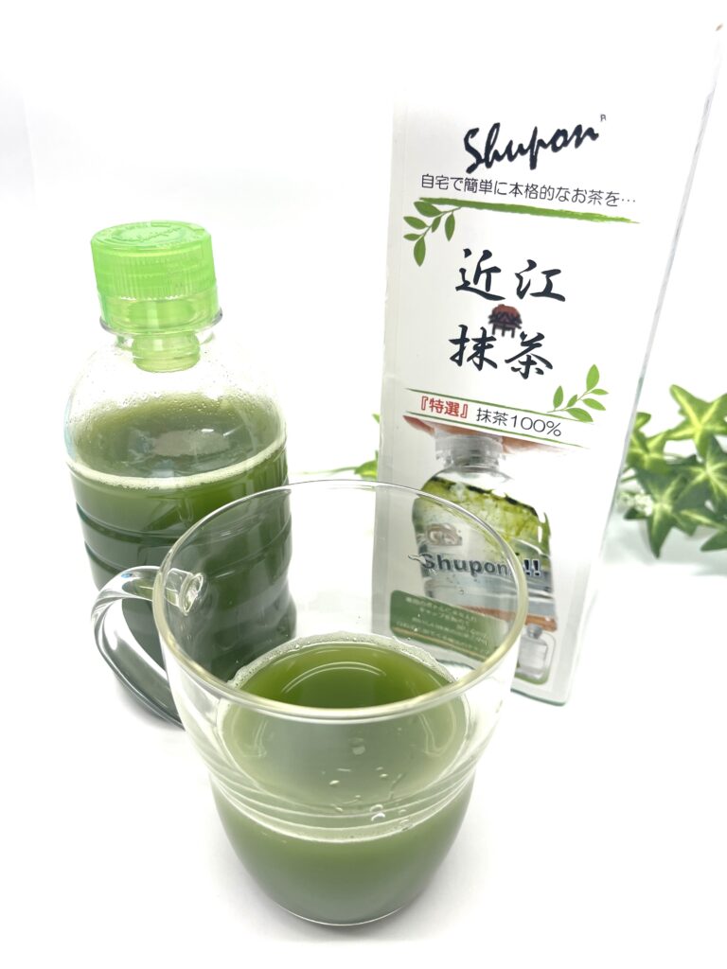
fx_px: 728
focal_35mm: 26
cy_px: 484
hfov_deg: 53.1
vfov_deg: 67.3
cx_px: 364
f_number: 1.6
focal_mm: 5.1
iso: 40
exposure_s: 1/120
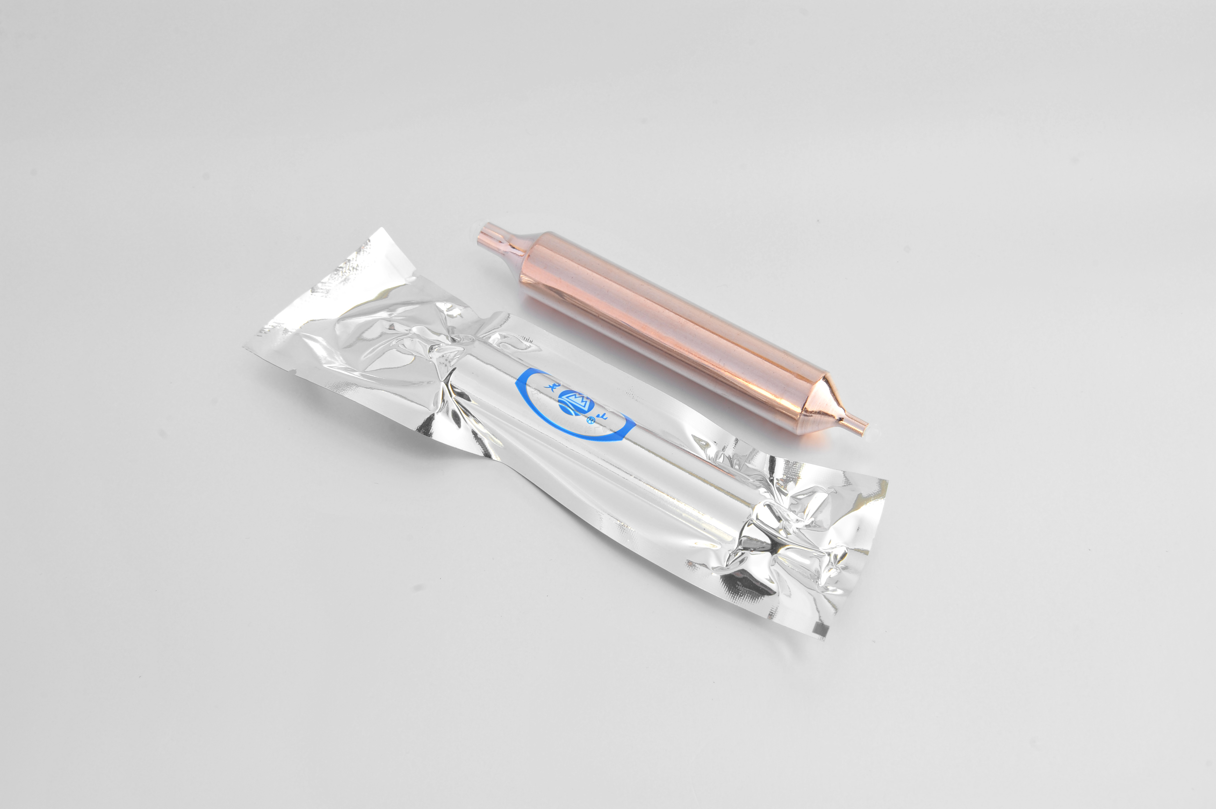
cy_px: 407
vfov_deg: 21.5
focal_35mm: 63
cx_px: 613
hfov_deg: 31.9
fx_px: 2127
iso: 400
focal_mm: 62
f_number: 10
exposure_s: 1/80
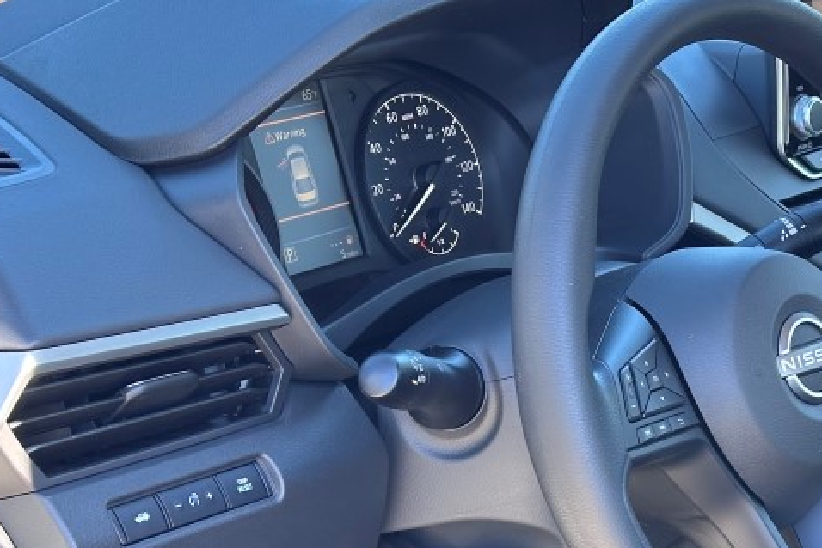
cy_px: 495
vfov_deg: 12.7
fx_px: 2444
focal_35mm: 107
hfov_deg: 18.7
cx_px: 774
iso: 80
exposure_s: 1/141
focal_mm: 6.86
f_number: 1.78
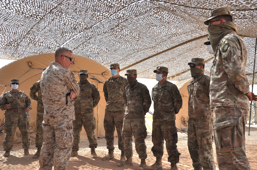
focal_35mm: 33
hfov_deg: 57.3
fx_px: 235
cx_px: 128
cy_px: 85
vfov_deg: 39.9
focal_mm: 22
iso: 500
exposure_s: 1/1600
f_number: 6.3
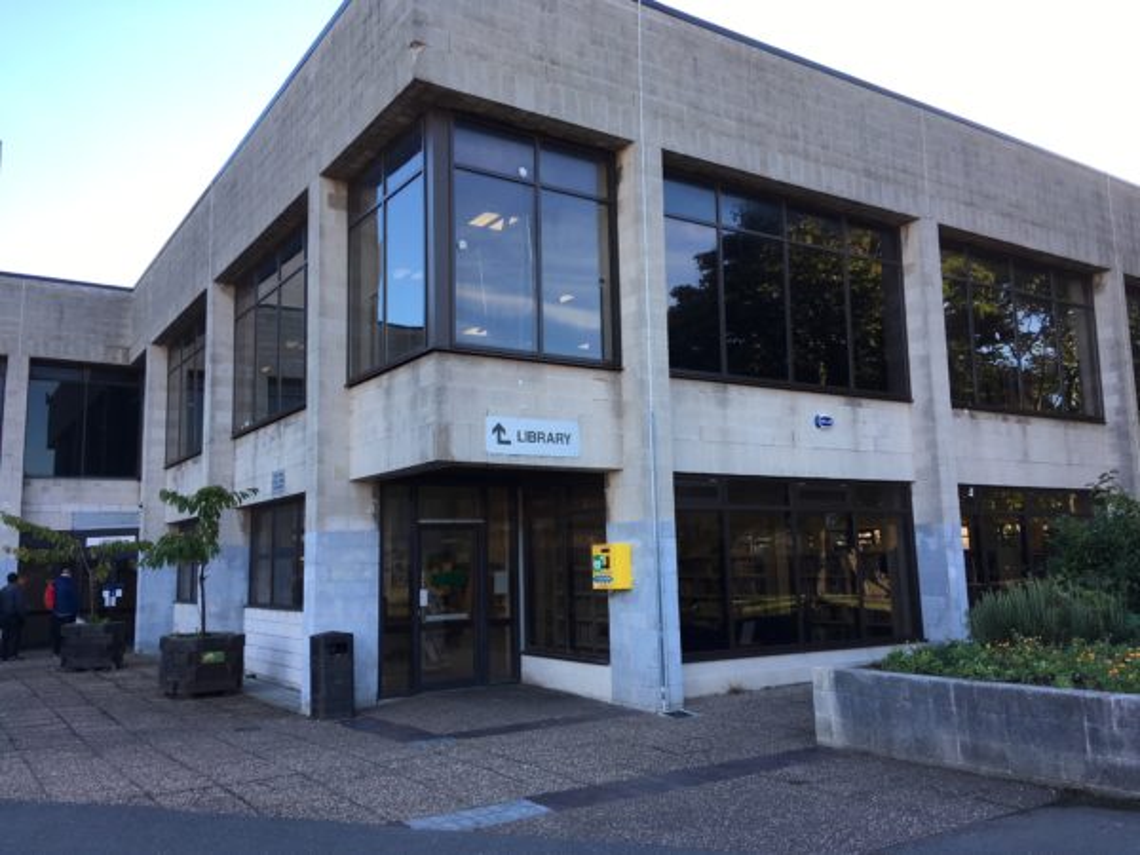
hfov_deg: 61.7
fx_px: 955
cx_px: 570
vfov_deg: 48.2
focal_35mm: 29
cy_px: 428
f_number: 2.2
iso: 25
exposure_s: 1/220
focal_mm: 4.15
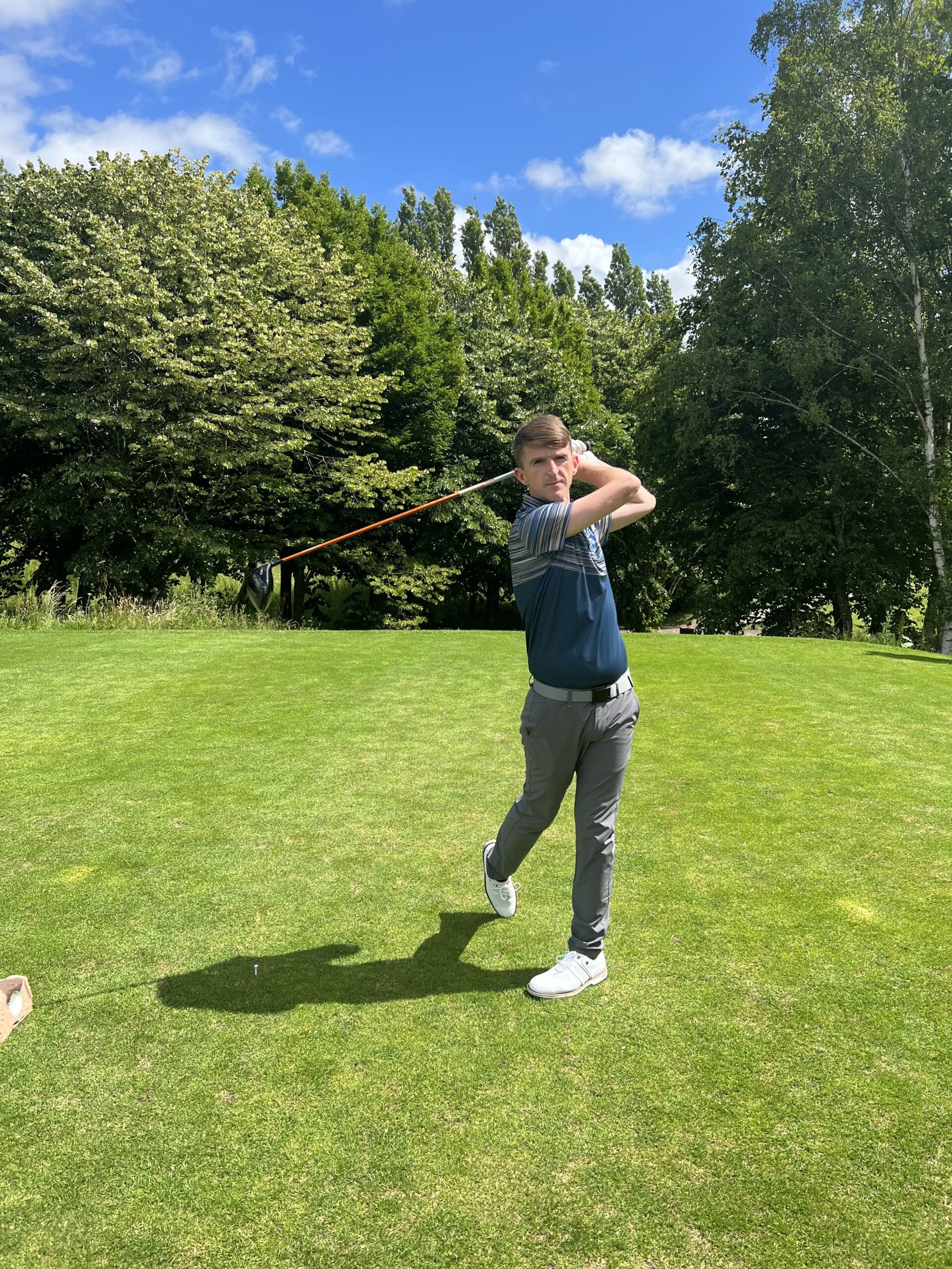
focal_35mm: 26
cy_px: 634
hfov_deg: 53.1
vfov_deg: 67.3
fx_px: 953
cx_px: 476
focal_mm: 5.7
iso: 50
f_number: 1.5
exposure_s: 1/2762
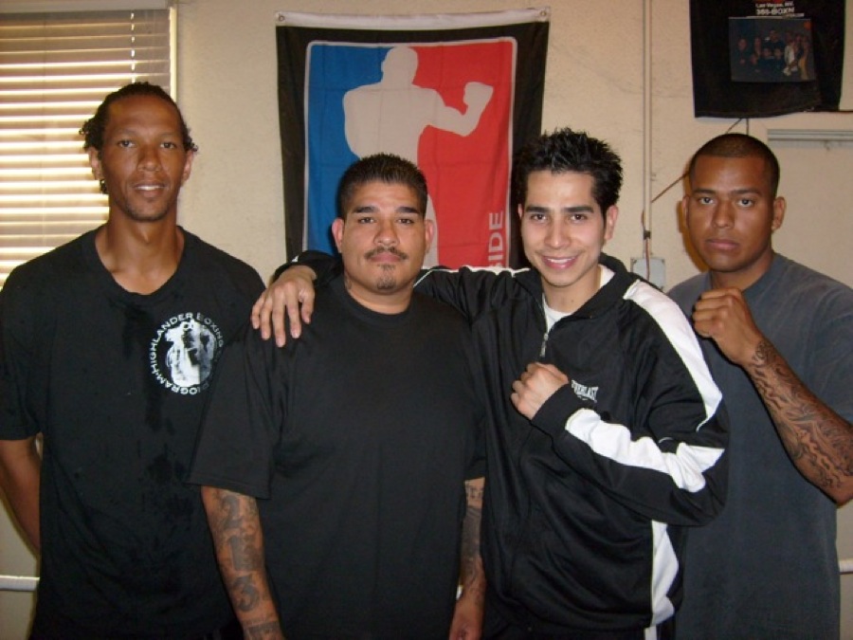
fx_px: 862
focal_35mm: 35
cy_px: 320
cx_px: 426
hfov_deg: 52.6
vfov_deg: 40.7
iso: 100
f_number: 2.8
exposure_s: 1/45
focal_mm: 5.8
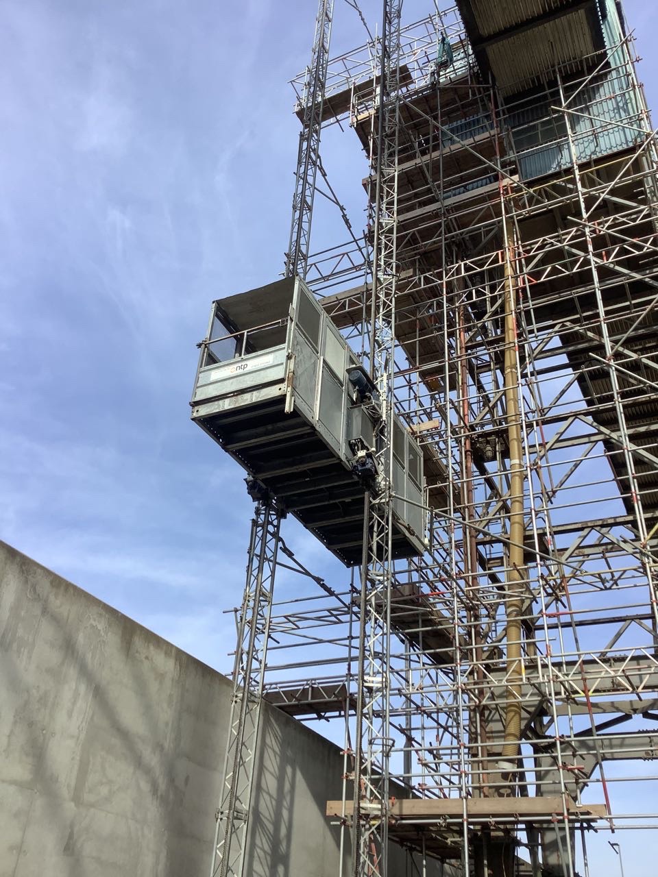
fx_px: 786
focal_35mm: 31
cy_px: 438
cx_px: 329
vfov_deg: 58.4
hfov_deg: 45.4
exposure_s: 1/1087
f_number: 2.4
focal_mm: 3.3
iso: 25
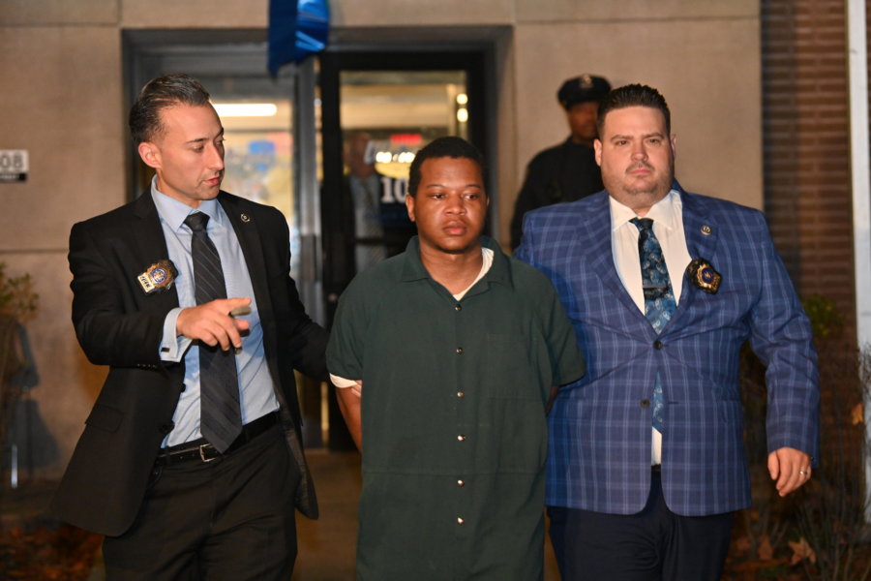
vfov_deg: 14.9
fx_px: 2226
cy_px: 290
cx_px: 436
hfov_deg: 22.1
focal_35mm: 92
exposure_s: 1/80
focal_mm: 92
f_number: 4
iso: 2000
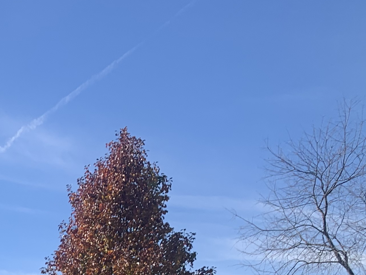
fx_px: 867
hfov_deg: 20.8
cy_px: 428
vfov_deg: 16.2
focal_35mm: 82
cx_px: -161
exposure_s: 1/2208
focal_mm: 4.25
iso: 25
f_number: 1.8
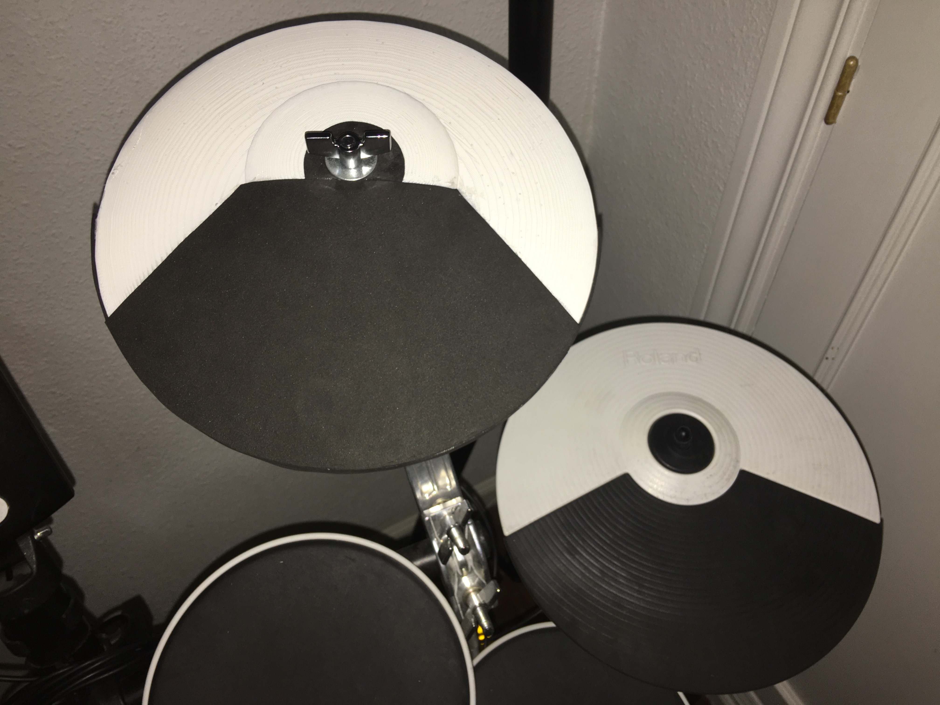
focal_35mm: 29
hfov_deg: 61.7
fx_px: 787
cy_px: 352
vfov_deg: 48.2
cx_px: 470
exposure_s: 1/20
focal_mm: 4.15
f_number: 2.2
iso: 25
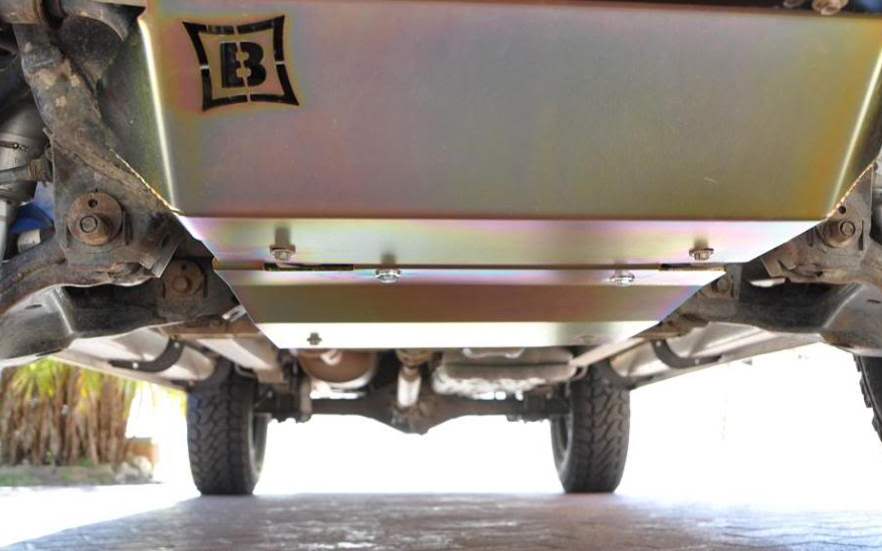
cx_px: 505
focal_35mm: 41
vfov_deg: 31.5
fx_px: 976
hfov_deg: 48.5
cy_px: 253
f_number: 5.6
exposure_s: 1/30
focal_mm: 23
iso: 200
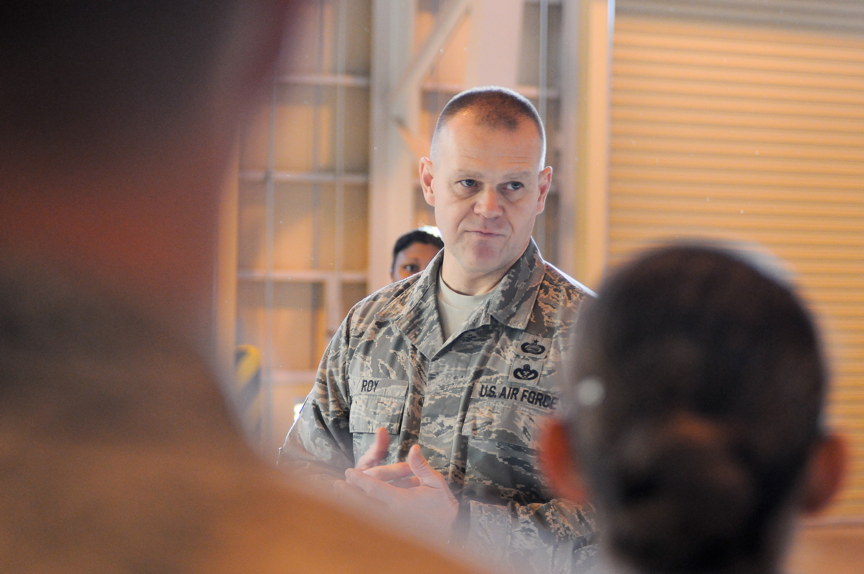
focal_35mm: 158
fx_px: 3775
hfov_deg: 13.1
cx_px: 432
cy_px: 287
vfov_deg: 8.7
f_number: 4.5
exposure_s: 1/160
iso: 1250
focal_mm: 105
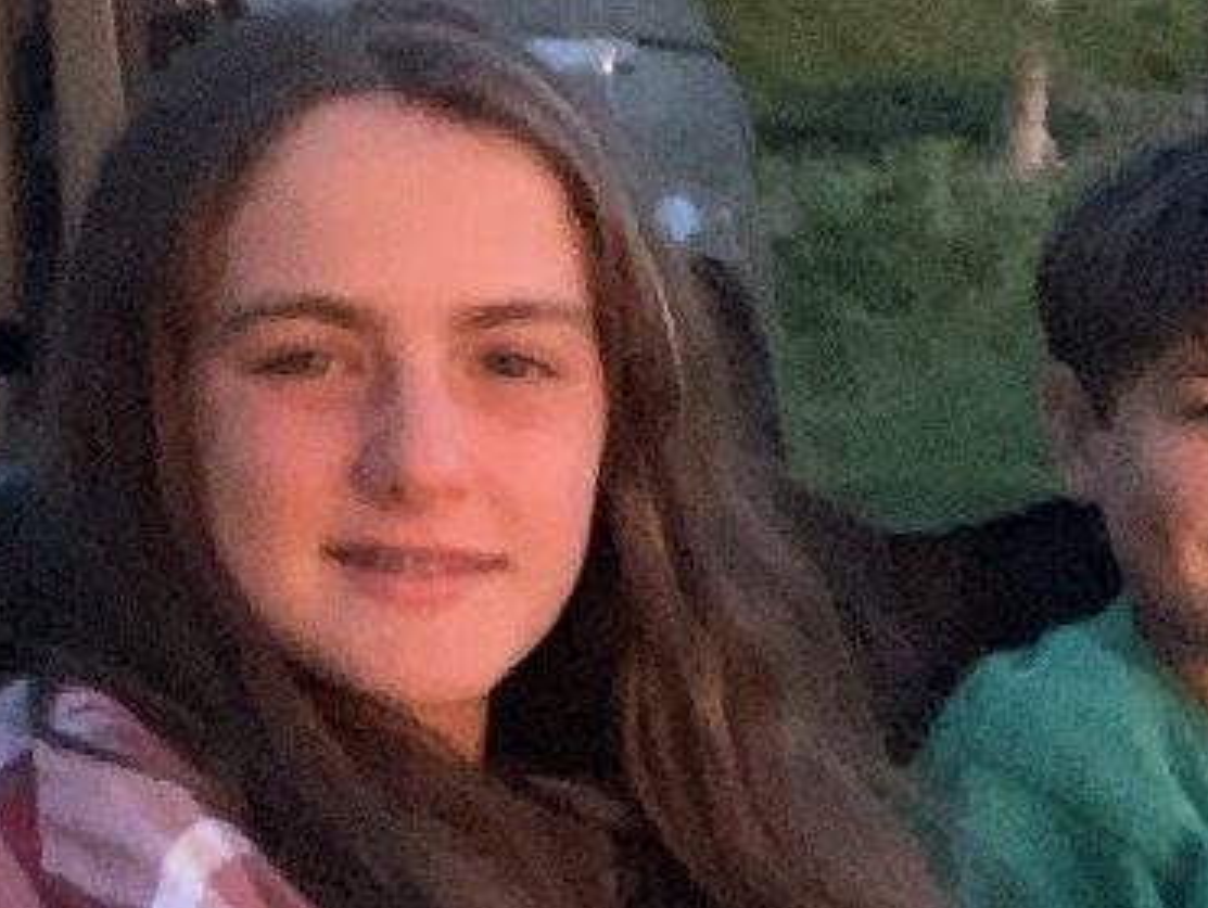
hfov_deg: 14.0
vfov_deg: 11.0
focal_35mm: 133
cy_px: -202
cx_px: -550
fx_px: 4646
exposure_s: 1/30
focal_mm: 2.87
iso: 500
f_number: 2.2
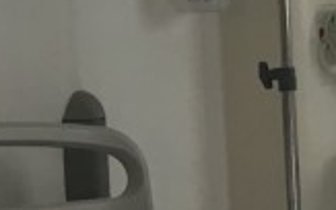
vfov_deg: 5.8
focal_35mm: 227
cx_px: 254
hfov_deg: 9.2
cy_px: 173
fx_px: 2079
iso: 64
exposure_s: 1/33
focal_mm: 4.15
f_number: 2.2
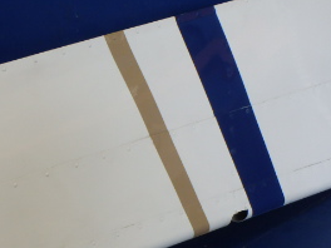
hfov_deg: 27.9
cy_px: 208
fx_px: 650
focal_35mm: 68
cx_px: 59
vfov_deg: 21.3
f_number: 3.9
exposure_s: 1/60
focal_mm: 5
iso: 160
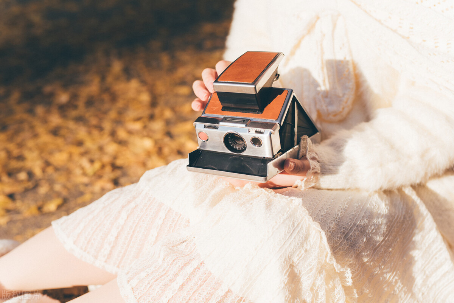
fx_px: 631
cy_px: 152
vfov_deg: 27.0
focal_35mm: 50
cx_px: 227
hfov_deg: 39.6
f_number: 3.5
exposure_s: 1/2000
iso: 100
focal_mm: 50
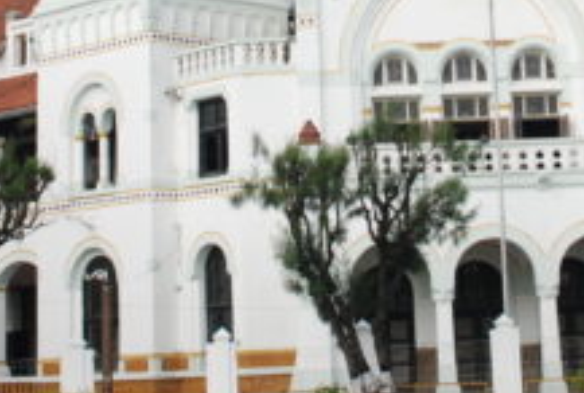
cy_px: -23
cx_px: 318
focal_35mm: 108
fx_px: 1757
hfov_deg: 18.9
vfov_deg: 12.6
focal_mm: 26
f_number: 9
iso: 125
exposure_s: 1/100
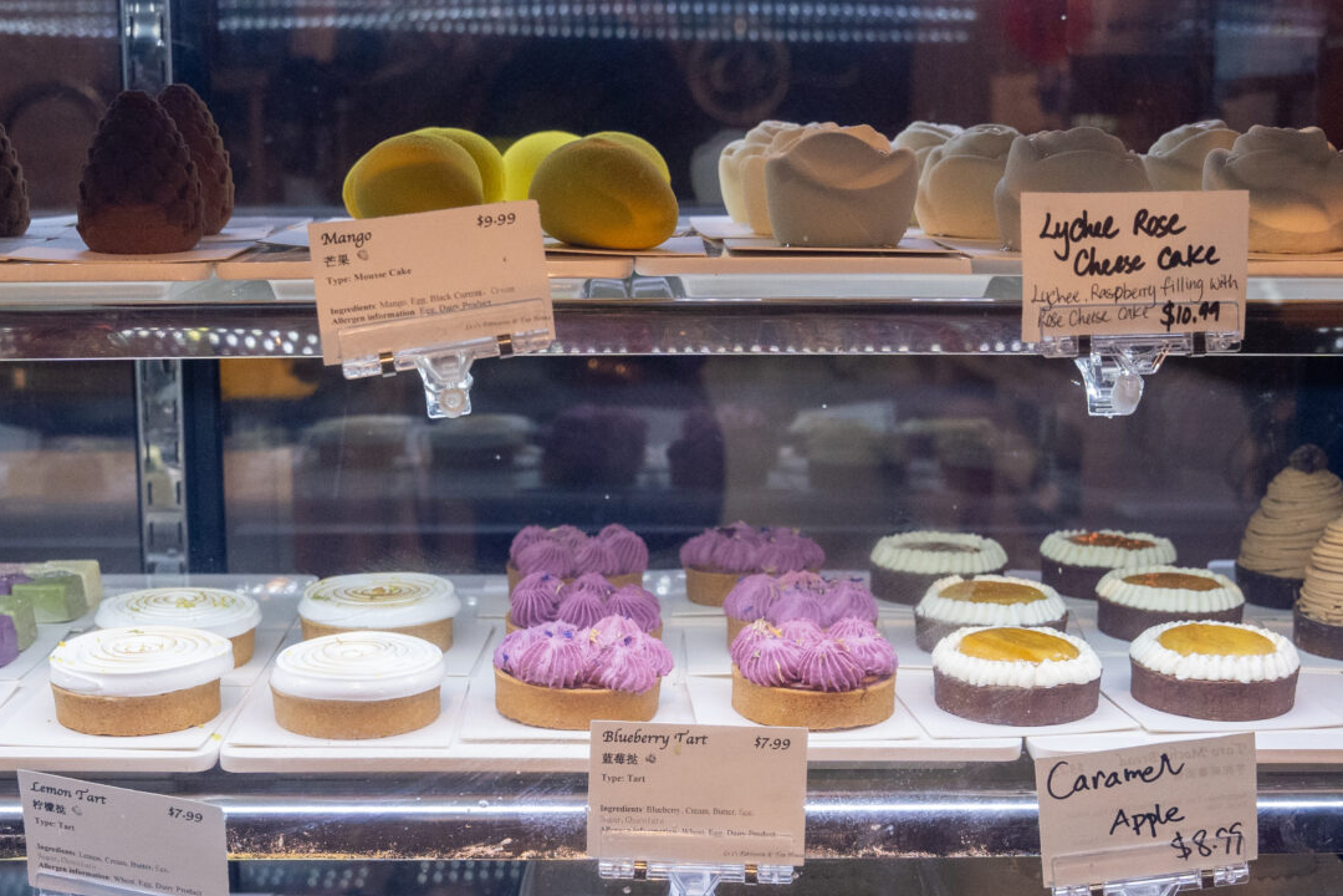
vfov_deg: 23.9
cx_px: 642
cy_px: 700
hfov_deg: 35.7
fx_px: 2087
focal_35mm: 56
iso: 3200
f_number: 4.5
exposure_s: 1/400
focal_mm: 29.5
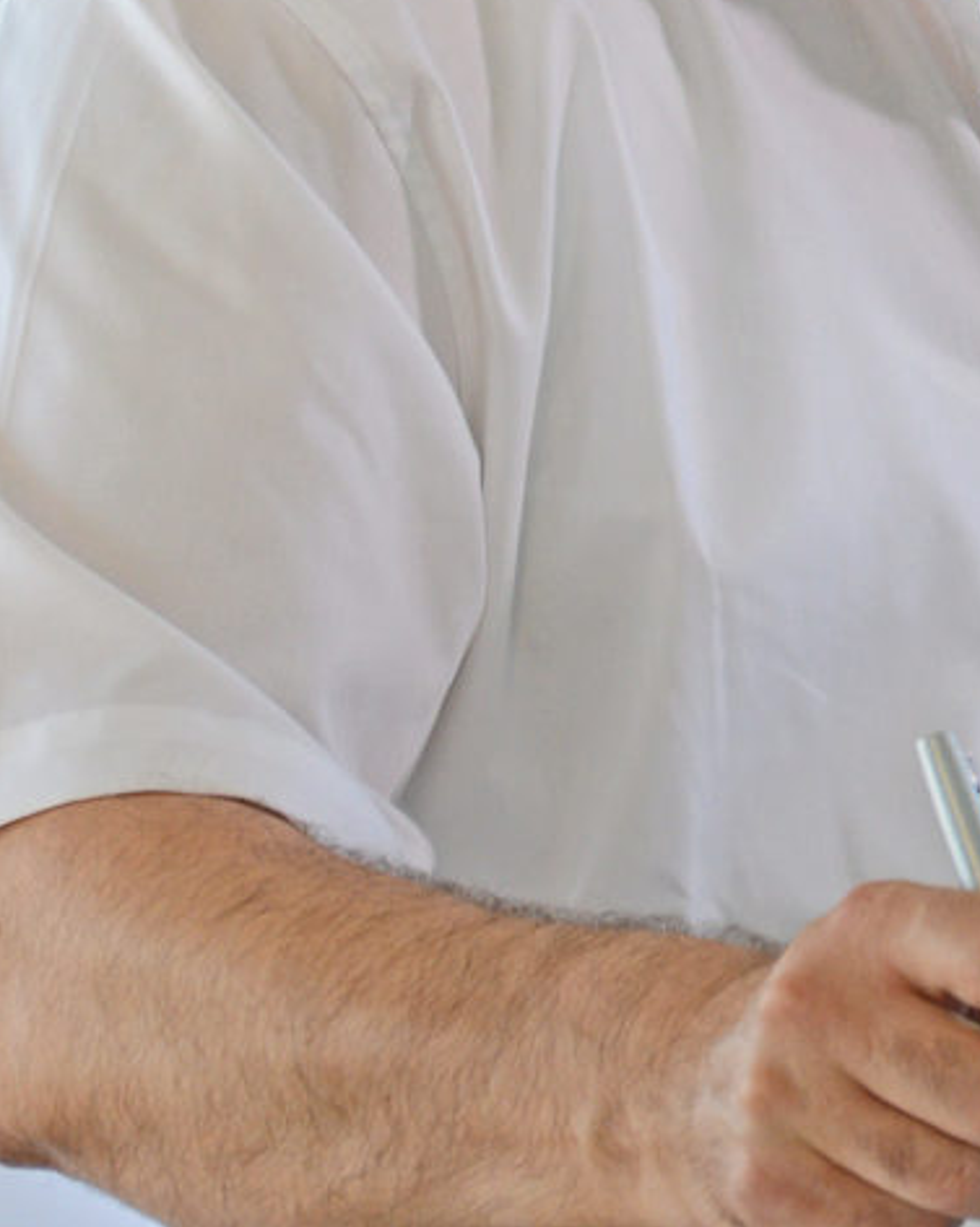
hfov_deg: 4.3
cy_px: 55
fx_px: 12992
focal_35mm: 358
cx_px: 1425
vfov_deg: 5.4
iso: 200
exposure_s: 1/80
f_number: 5.3
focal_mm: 80
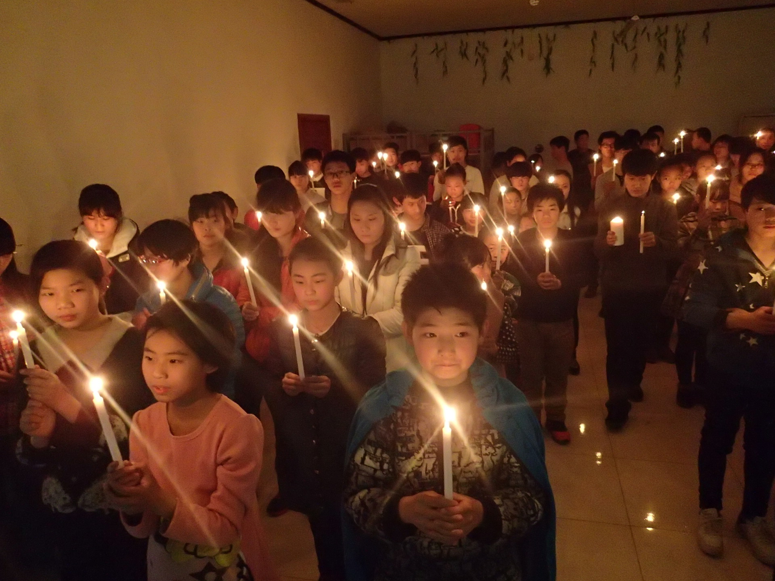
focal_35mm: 42
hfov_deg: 44.8
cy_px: 290
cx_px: 388
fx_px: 940
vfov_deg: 34.3
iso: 1600
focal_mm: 7.65
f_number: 2
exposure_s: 1/30
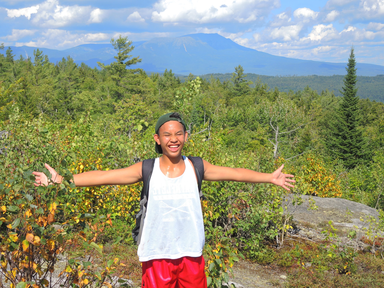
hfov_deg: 33.2
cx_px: 192
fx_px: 643
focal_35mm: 58
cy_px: 144
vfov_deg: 25.2
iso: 80
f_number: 2.8
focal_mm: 12.5
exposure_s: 1/1000
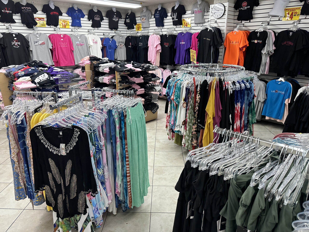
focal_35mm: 24
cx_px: 154
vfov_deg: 56.8
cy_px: 116
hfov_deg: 71.6
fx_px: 214
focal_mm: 6.86
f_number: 1.78
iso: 125
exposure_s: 1/120
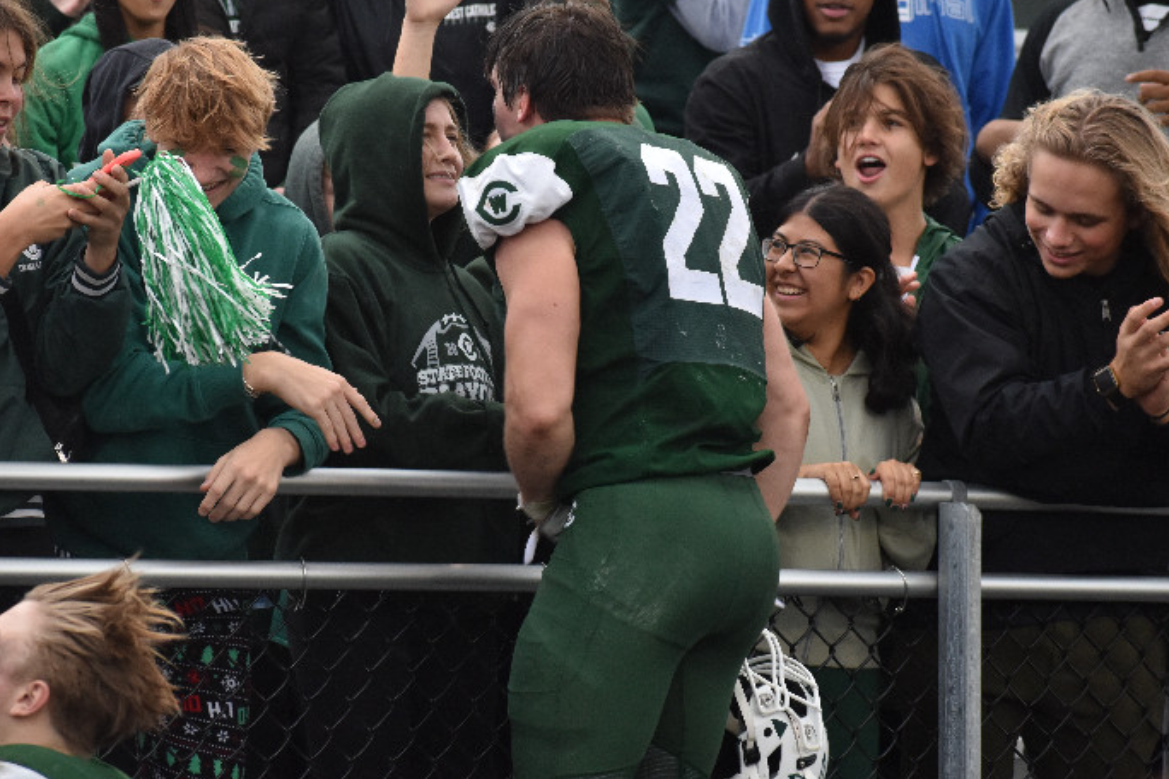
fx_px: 8170
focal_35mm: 252
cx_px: 489
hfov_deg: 8.2
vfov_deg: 5.5
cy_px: 445
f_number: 4.8
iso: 800
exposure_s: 1/320
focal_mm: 135
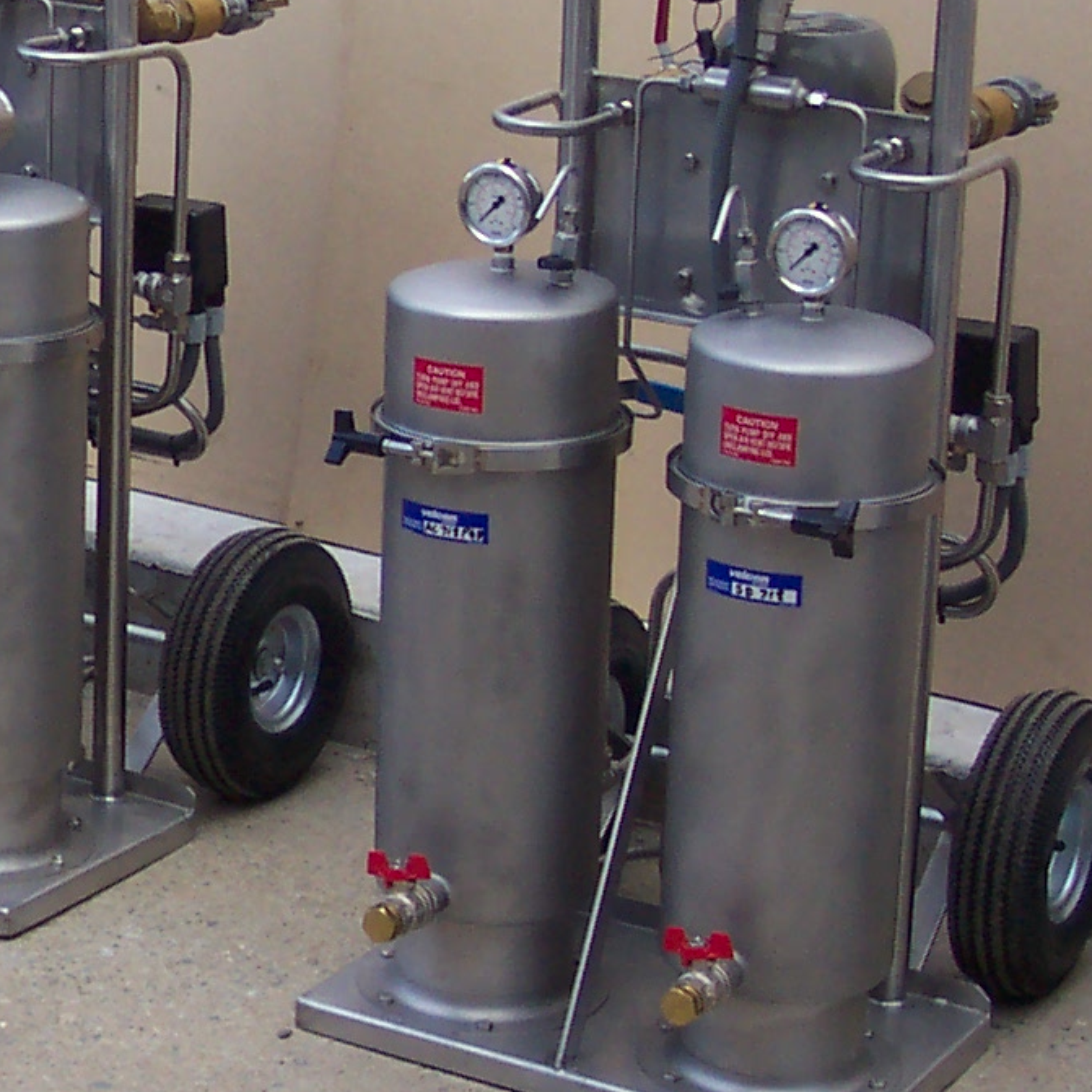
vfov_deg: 16.7
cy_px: 391
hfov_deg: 16.4
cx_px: -5
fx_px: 3712
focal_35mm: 104
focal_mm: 8
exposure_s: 1/700
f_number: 2.8
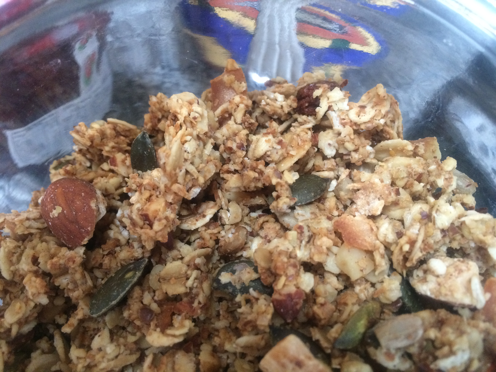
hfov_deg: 61.7
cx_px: 248
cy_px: 186
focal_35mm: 29
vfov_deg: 48.2
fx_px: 416
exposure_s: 1/20
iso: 320
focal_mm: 4.15
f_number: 2.2
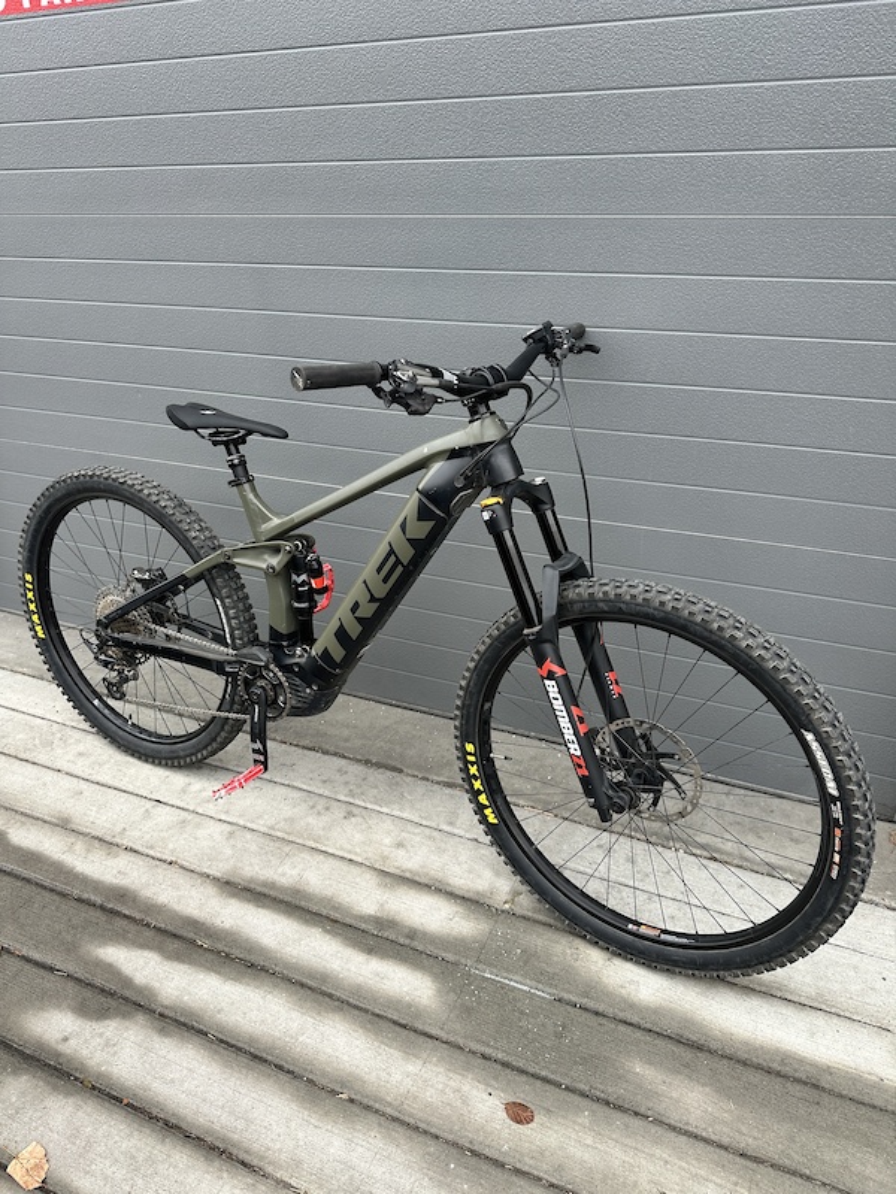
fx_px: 828
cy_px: 597
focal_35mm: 24
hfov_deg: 56.8
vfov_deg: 71.6
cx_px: 448
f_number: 1.78
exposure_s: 1/236
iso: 64
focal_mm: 6.86
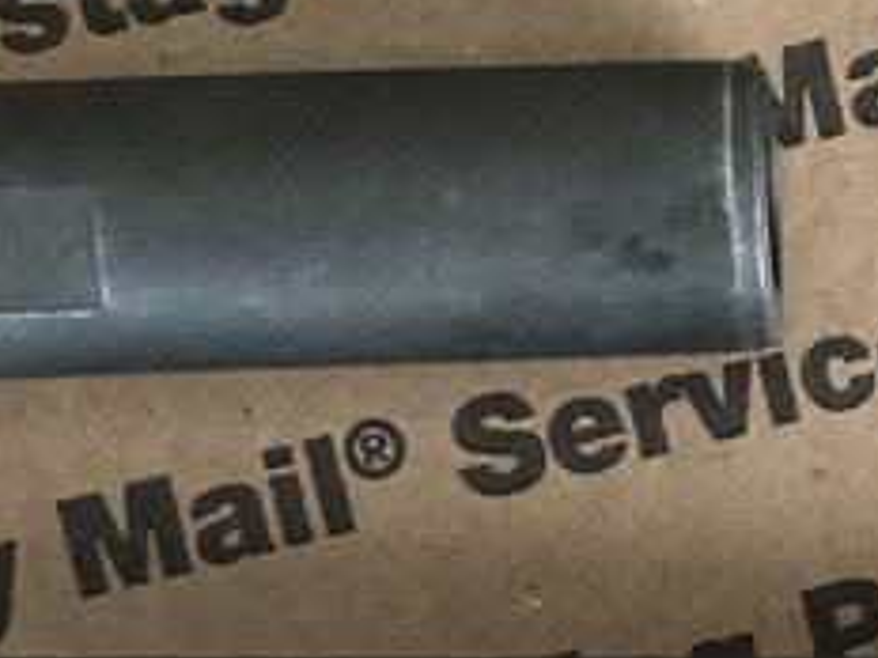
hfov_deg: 14.5
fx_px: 3272
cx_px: 1198
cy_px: 560
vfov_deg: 11.4
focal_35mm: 129
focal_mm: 3.99
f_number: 1.8
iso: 80
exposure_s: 1/15
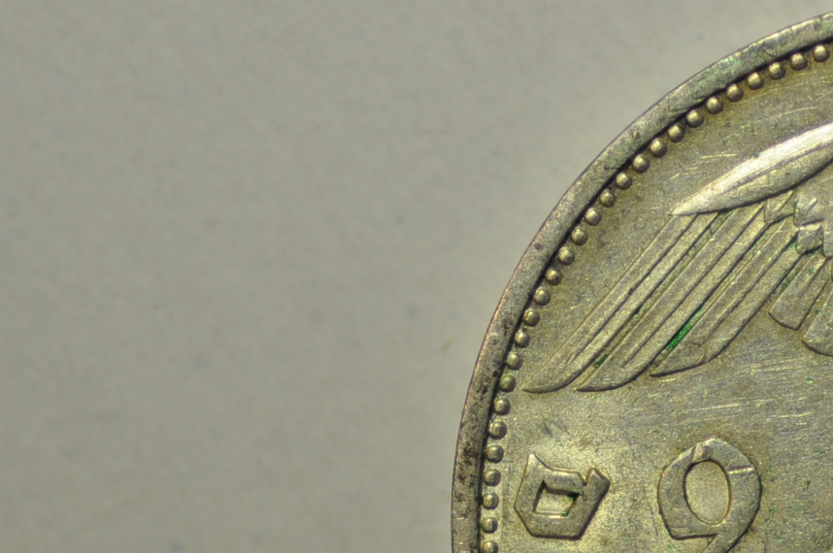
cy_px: 580
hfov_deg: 9.0
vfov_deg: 6.1
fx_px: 5200
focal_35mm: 225
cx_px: 1019
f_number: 4
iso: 450
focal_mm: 60
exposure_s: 1/250
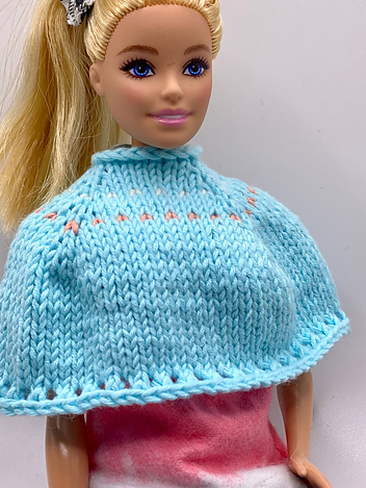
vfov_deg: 27.3
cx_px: 158
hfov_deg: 20.7
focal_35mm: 71
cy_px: 184
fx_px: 1000
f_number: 2
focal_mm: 6
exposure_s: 1/165
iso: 20
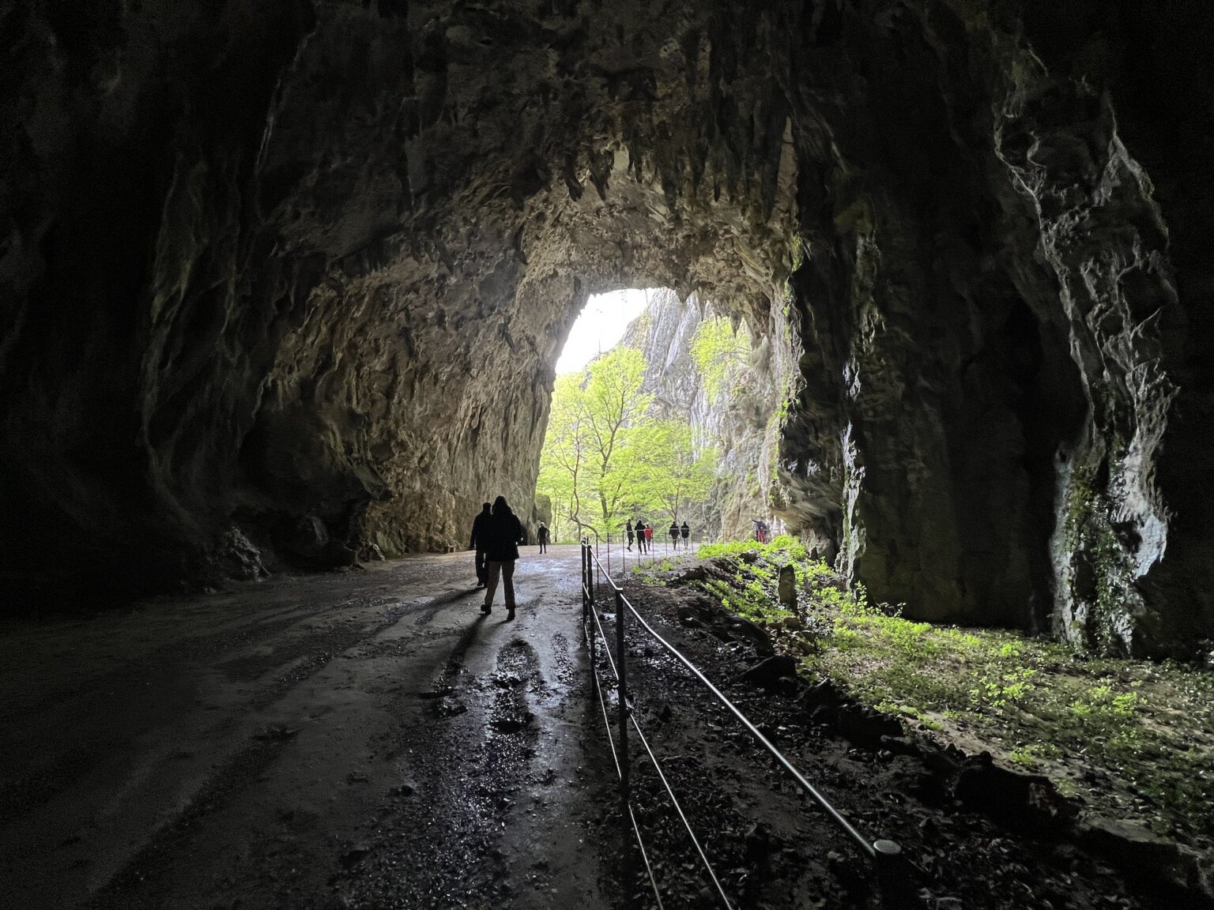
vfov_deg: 89.9
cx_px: 607
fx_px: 456
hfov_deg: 106.2
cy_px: 455
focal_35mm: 13
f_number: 1.8
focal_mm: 1.57
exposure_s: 1/99
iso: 200
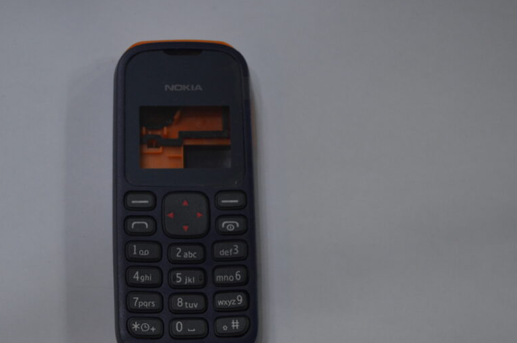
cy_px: 208
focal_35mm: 76
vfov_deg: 17.9
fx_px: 1089
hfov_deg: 26.6
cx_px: 201
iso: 800
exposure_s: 1/60
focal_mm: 38
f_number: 5
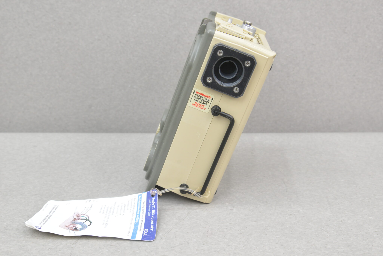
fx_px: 511
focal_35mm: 48
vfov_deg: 28.1
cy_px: 128
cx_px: 192
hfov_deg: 41.1
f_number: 6.3
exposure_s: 1/60
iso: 1600
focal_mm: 48
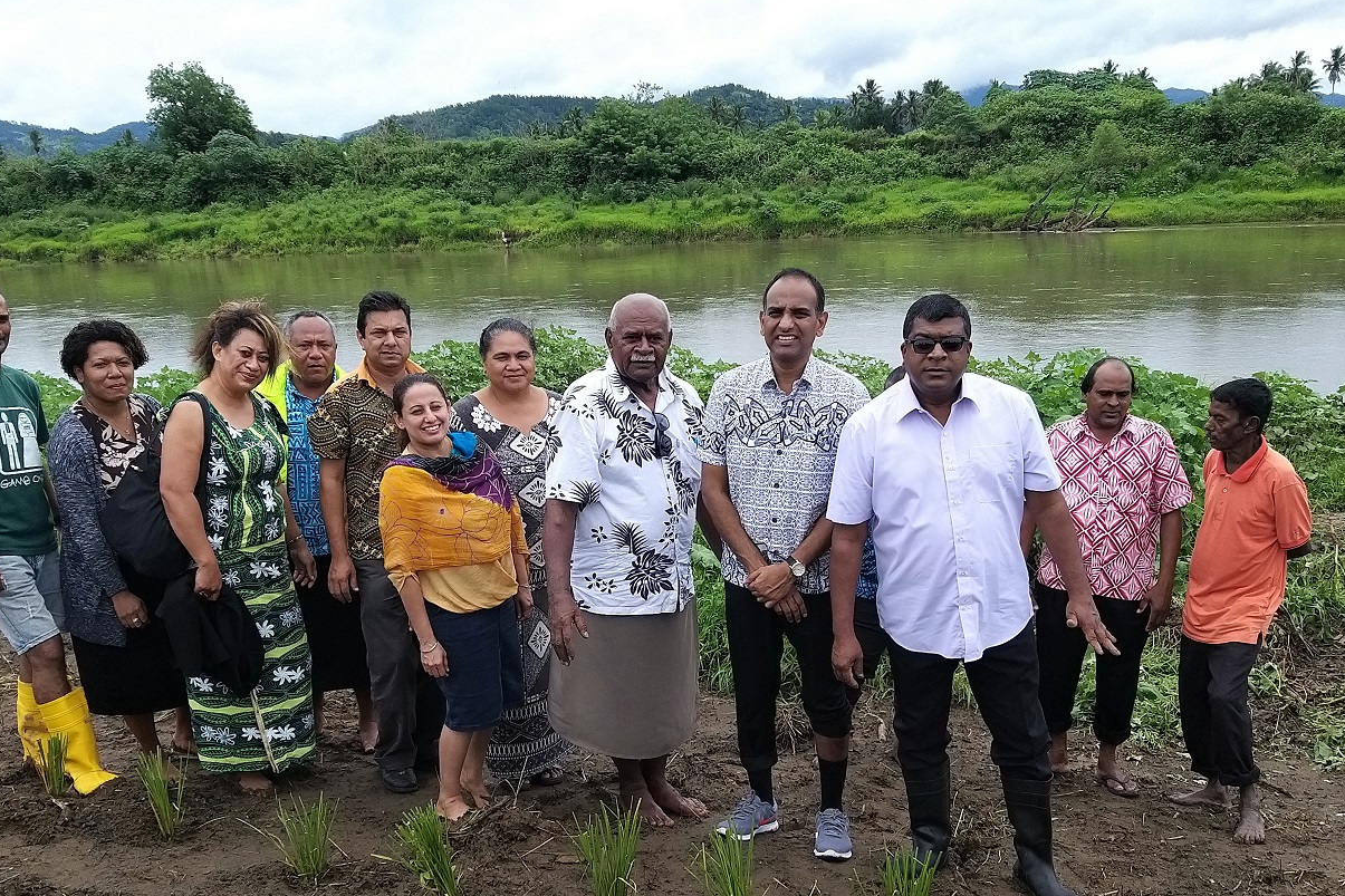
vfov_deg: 39.5
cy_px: 587
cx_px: 674
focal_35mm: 33
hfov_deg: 57.2
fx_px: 1233
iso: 50
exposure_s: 1/1519
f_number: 1.7
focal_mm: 3.93
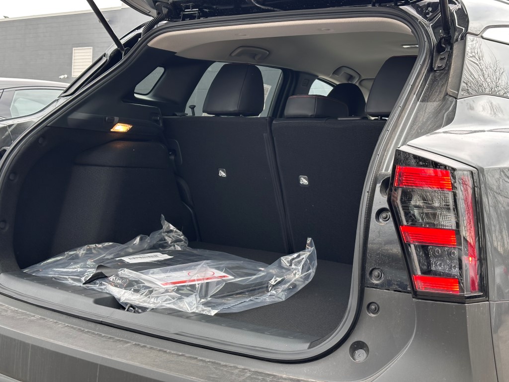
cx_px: 254
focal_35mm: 48
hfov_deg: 39.7
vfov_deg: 30.3
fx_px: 706
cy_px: 191
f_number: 1.78
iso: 64
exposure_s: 1/172
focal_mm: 6.86
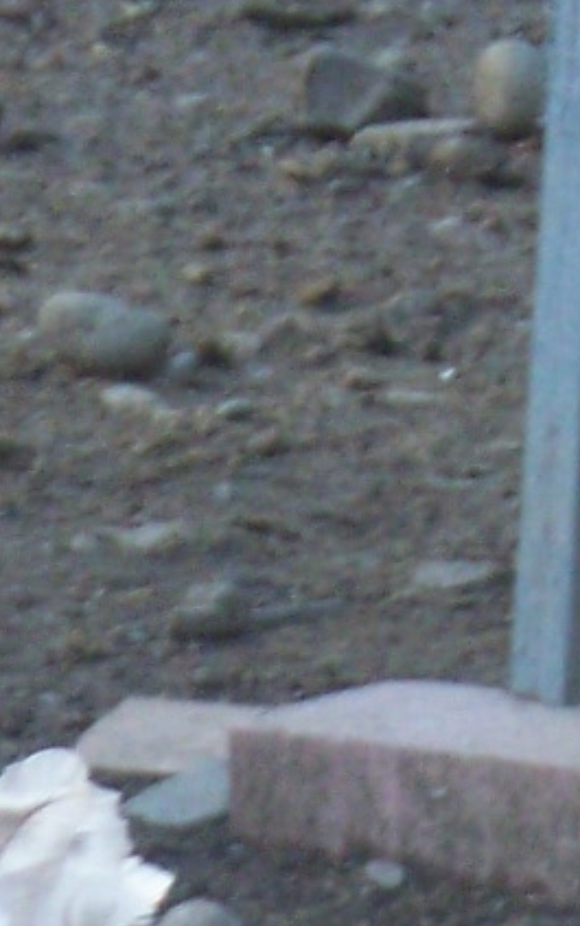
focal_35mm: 745
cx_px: -810
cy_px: 2121
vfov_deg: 2.8
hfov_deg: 1.8
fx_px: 18810
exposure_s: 1/100
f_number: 3.8
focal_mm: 22.05
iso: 125
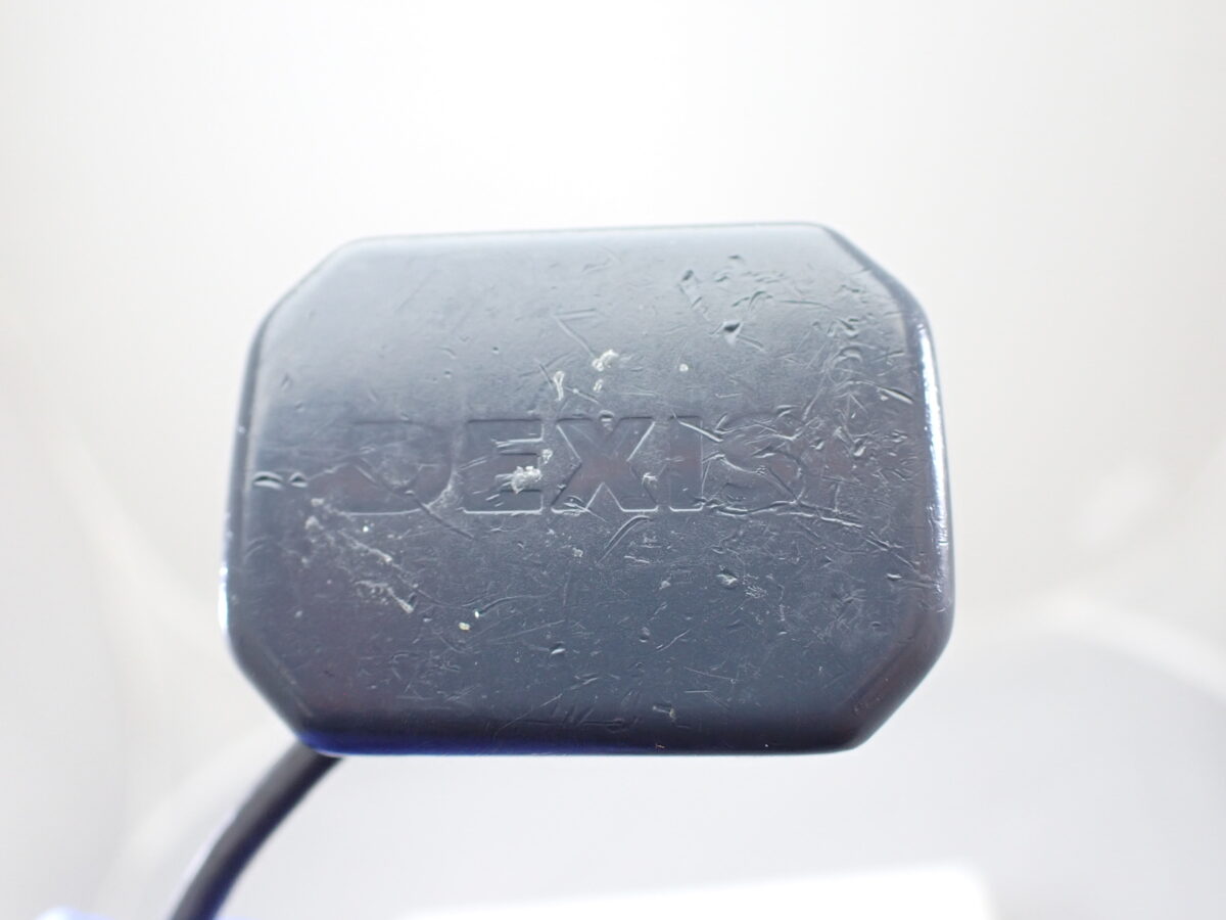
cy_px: 460
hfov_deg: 60.0
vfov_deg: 46.8
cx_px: 613
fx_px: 1063
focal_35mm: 30
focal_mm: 5.4
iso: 320
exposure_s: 1/160
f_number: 2.3
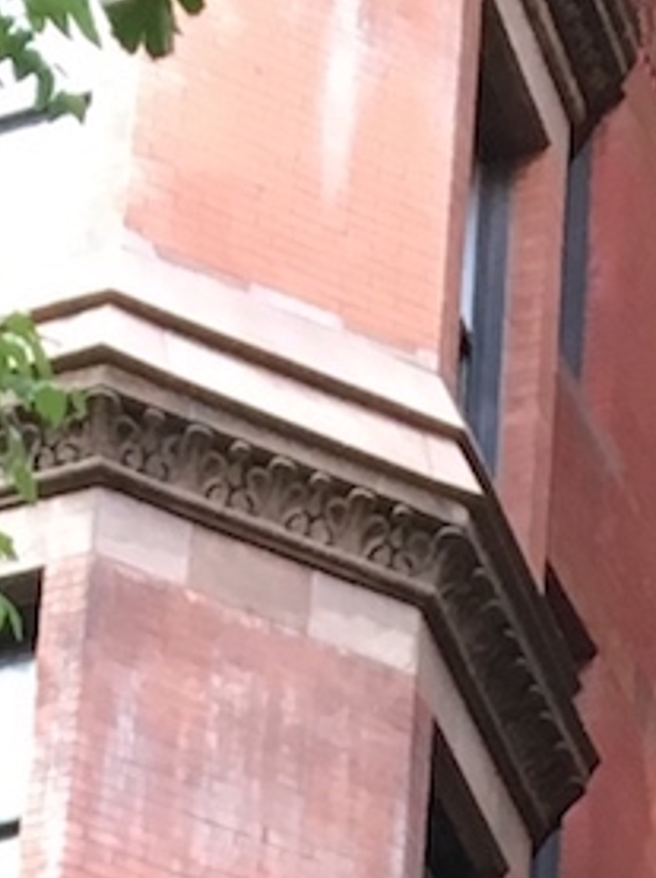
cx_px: 700
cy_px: 2590
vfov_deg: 8.2
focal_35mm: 208
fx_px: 5268
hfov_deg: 7.1
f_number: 2.2
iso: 32
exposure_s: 1/30
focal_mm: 4.15
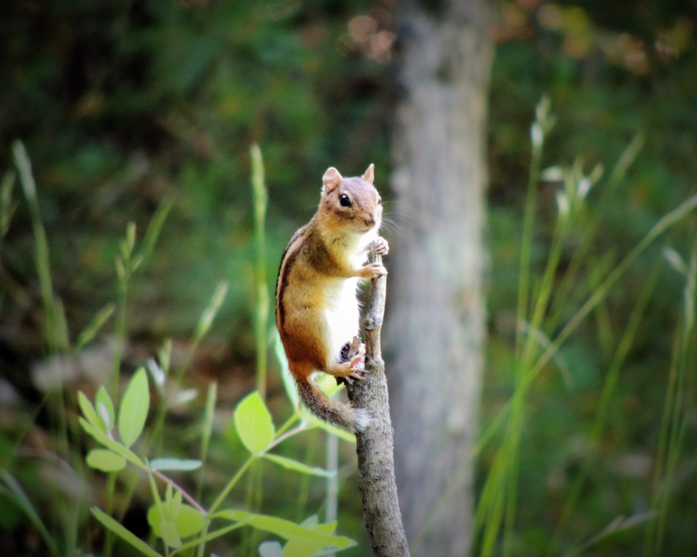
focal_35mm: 1042
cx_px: 332
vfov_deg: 1.5
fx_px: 21493
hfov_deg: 1.9
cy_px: 279
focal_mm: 180
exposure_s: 1/20
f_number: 5.9
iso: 800
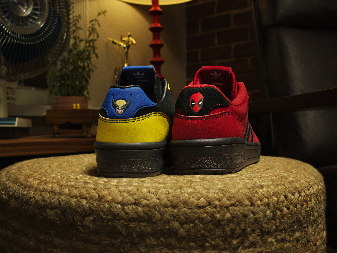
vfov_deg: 36.8
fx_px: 380
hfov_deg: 47.9
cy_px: 126
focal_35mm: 39
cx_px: 168
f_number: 14
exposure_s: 1/2.5
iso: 100
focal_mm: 50
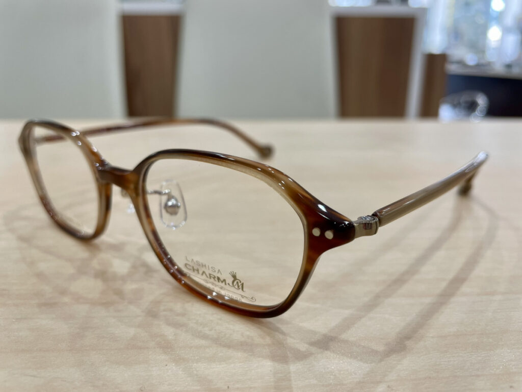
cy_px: 196
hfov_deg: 67.3
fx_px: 392
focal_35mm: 26
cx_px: 261
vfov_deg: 53.1
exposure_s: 1/100
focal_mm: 4.2
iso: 50
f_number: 1.6
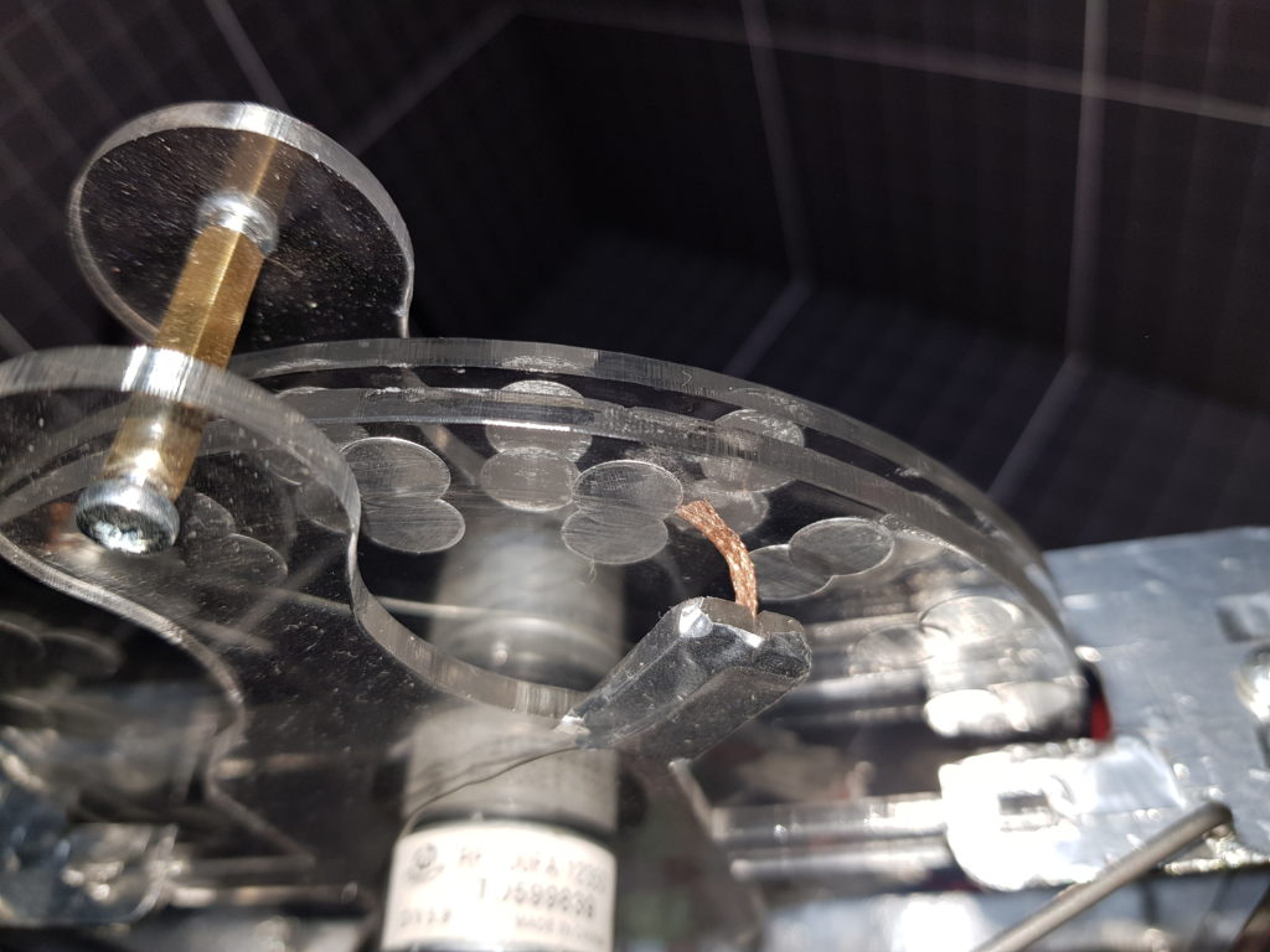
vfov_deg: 53.1
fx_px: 954
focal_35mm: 26
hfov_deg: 67.3
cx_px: 635
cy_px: 476
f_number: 1.7
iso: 40
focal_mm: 4.2
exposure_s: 1/220
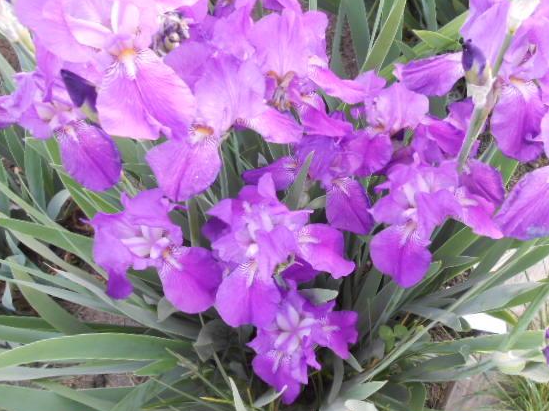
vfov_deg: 40.6
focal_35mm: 35
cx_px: 310
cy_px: 183
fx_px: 555
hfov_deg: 52.5
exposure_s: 1/40
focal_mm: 5.3
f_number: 3.8
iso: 80
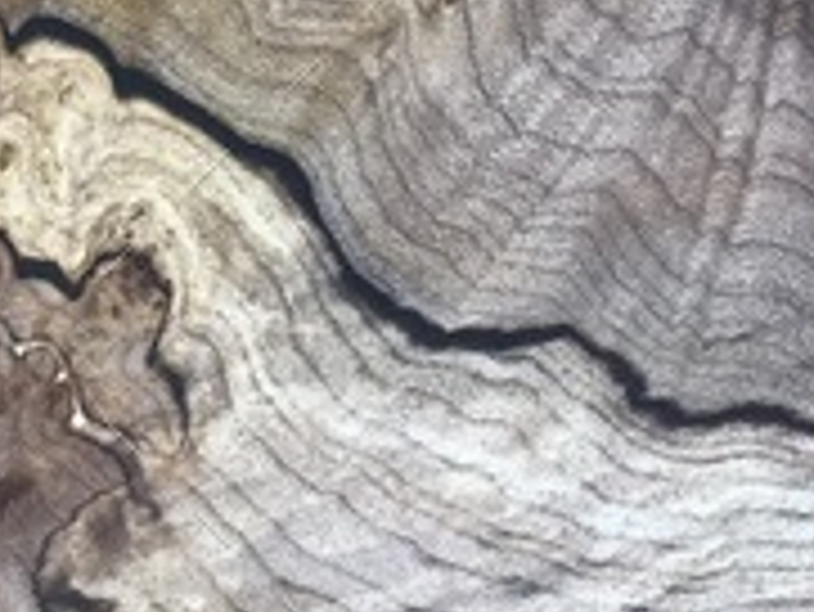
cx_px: 684
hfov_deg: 10.6
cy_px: 668
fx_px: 4377
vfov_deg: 7.9
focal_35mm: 186
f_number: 2.8
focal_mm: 6.6
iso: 50
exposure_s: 1/60
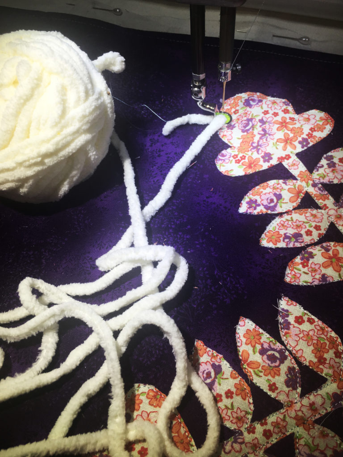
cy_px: 228
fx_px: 383
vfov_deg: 61.7
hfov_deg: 48.2
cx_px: 172
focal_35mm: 29
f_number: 2.2
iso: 25
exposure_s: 1/122
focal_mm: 4.15
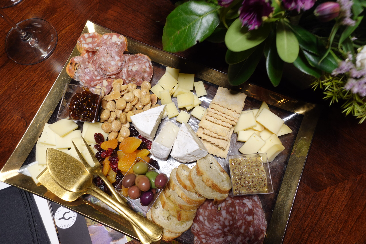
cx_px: 183
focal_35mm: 24
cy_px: 122
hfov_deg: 73.7
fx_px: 244
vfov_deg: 53.1
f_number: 3.2
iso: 125
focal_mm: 9.4
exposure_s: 1/80
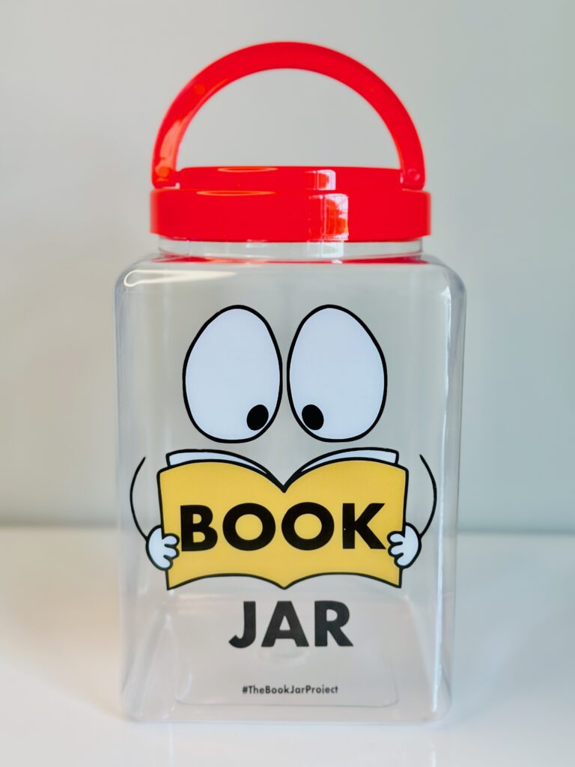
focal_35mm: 48
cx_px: 288
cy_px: 384
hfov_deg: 30.3
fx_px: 1063
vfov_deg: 39.7
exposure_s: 1/163
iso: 80
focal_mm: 6.86
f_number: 1.78
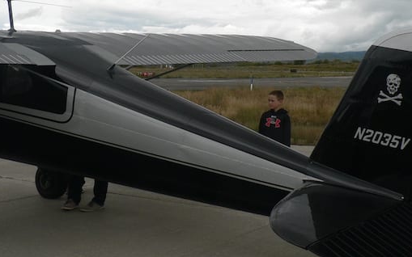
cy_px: 61
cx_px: 190
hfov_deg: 34.0
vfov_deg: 21.4
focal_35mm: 60
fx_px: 674
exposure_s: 1/160
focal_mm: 6
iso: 80
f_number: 4
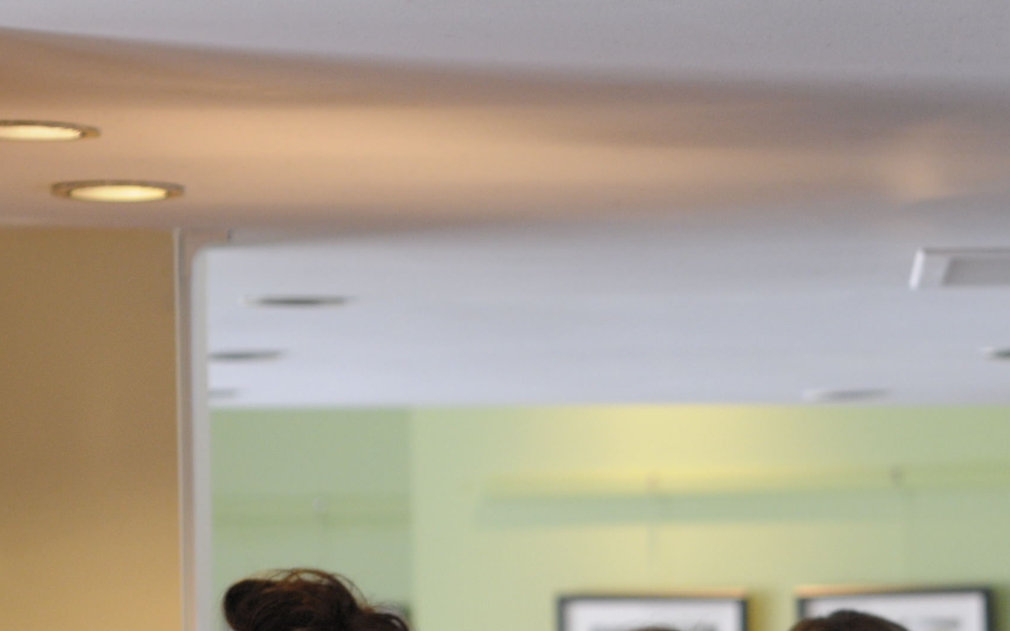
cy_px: 694
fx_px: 5285
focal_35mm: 192
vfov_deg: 6.8
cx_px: 1123
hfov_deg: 10.8
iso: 560
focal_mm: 50
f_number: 3.3
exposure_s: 1/45
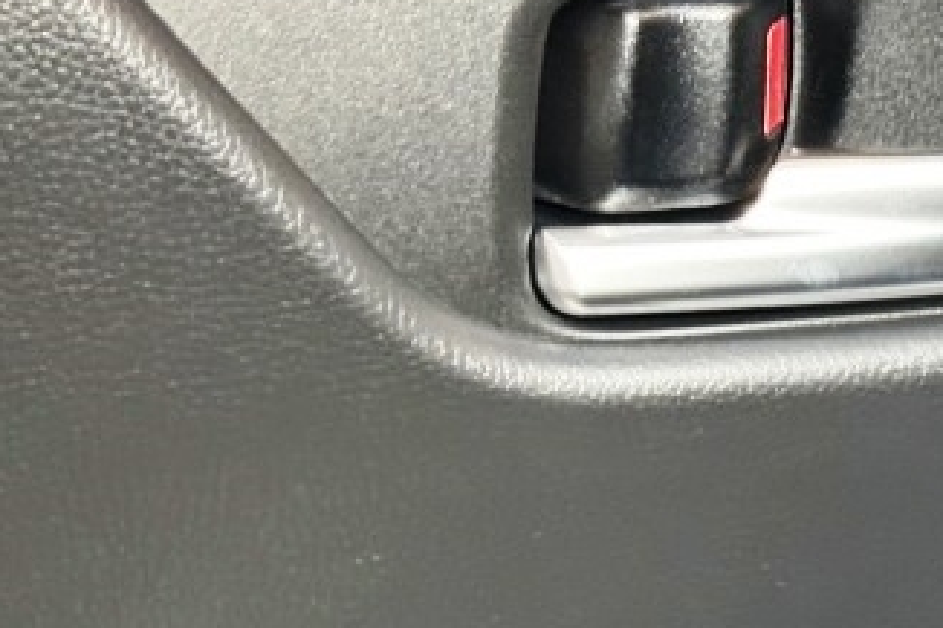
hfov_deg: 12.9
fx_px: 4110
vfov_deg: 8.6
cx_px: 957
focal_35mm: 157
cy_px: 744
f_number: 1.78
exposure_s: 1/40
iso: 400
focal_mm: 6.86
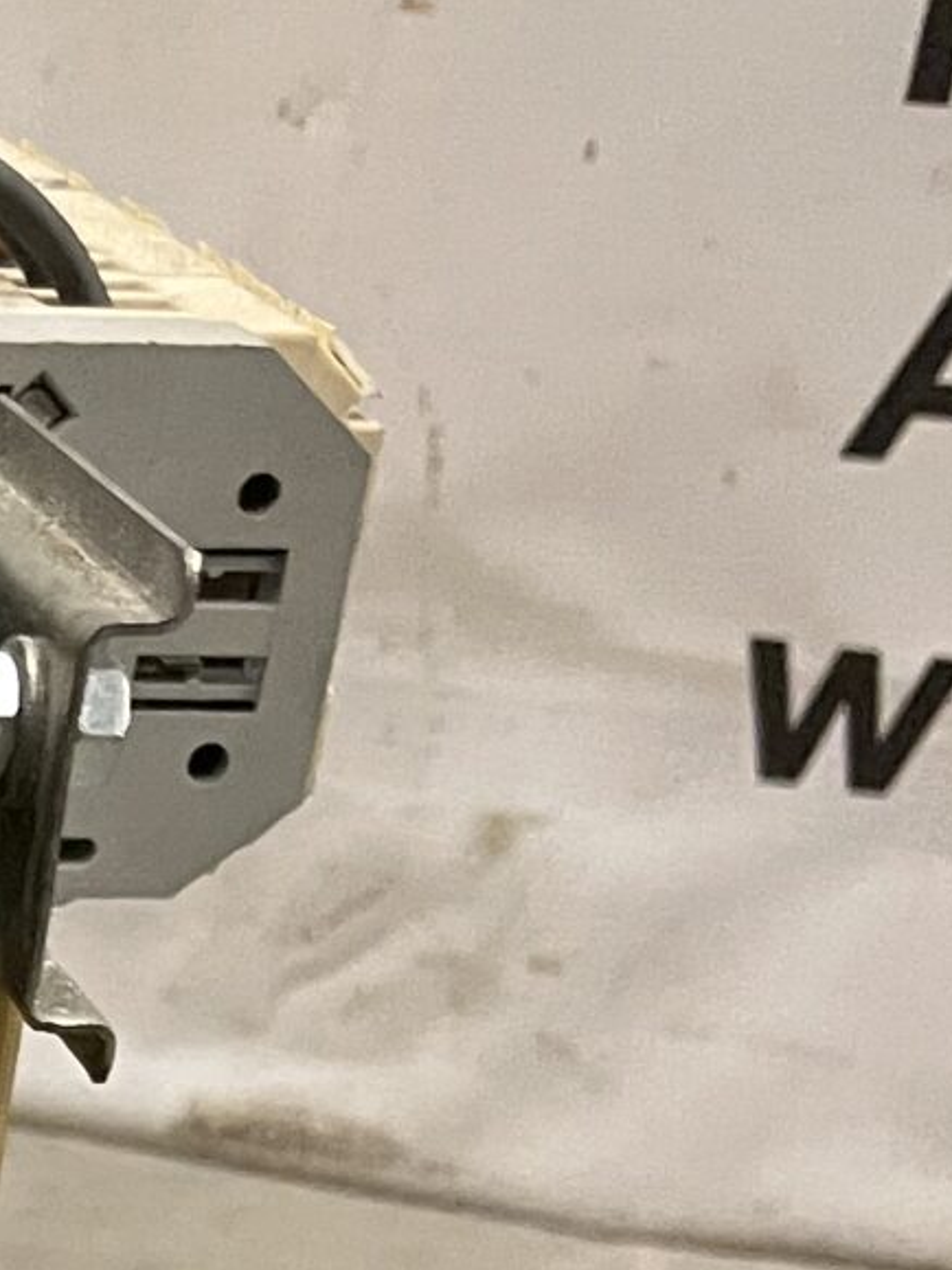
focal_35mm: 115
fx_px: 4218
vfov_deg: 15.2
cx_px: -1090
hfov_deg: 11.3
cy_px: 2154
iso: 400
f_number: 1.6
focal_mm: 4.2
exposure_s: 1/40
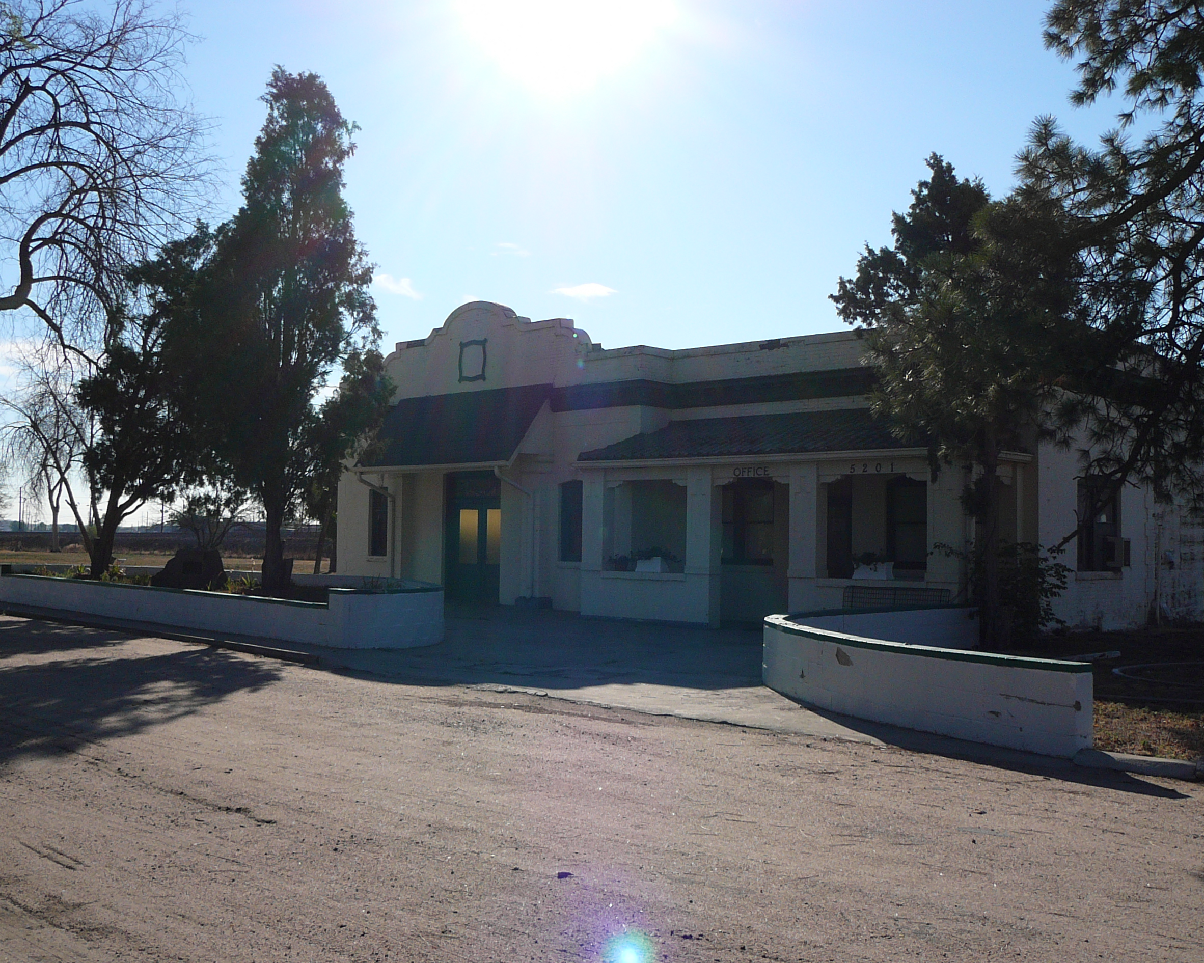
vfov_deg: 40.1
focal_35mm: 37
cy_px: 475
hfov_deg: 49.1
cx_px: 604
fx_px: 1318
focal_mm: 5.2
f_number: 5
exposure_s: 1/800
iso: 80
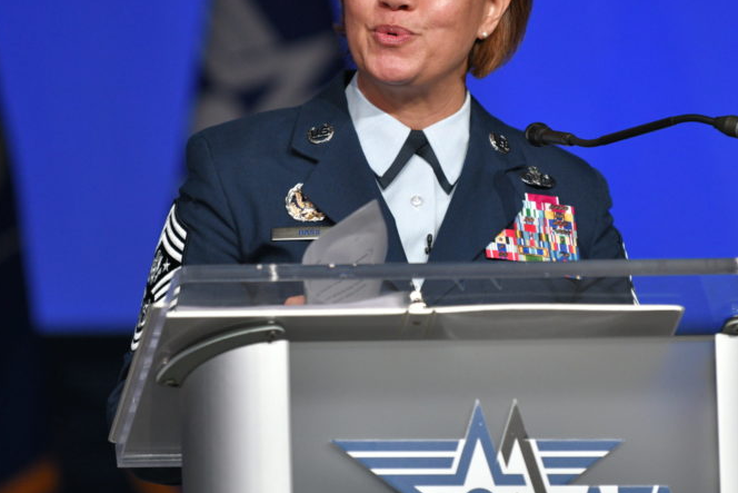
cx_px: 406
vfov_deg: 3.2
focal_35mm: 429
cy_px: 154
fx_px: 8796
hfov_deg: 4.8
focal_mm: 190
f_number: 2.8
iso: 800
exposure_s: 1/640
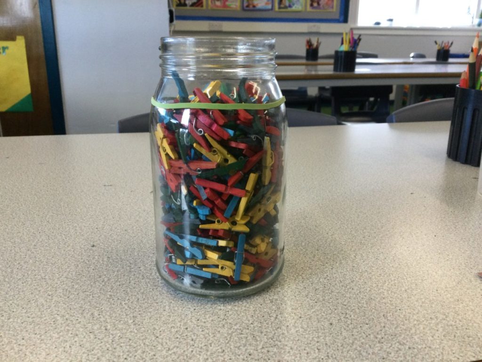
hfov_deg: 58.4
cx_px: 241
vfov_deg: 45.4
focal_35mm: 31
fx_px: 432
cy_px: 181
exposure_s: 1/33
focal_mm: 3.3
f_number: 2.4
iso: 64
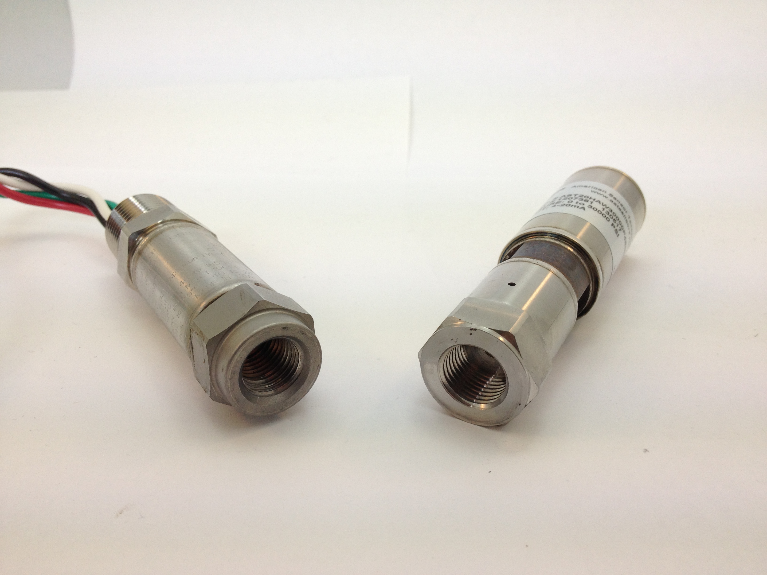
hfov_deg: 52.6
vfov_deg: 40.7
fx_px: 776
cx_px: 384
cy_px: 288
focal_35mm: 35
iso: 50
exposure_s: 1/277
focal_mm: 4.28
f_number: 2.4
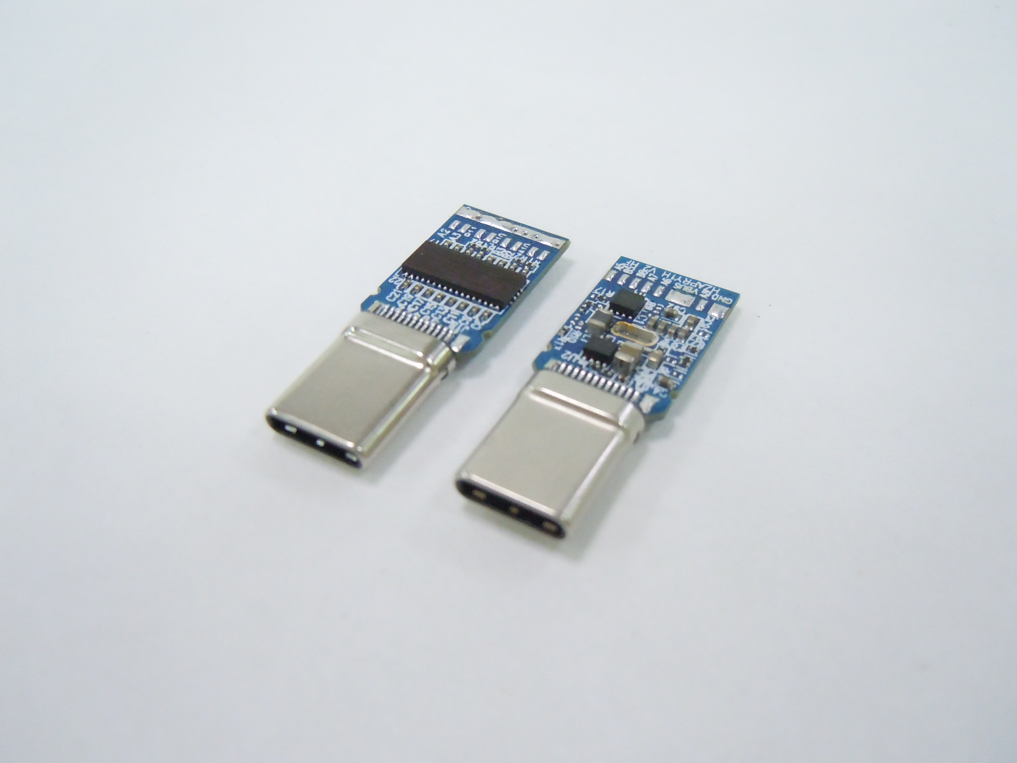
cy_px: 382
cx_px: 508
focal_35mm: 30
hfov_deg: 60.0
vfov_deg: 46.8
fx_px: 881
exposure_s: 1/60
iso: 800
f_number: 3.5
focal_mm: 5.4
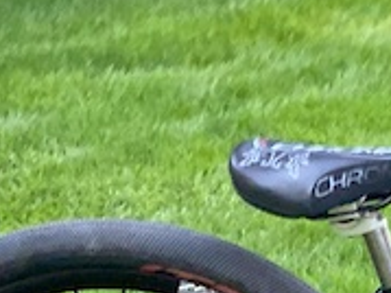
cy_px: 365
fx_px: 2630
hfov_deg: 8.3
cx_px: 642
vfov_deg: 6.3
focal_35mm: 233
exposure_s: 1/107
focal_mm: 6
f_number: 2
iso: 250
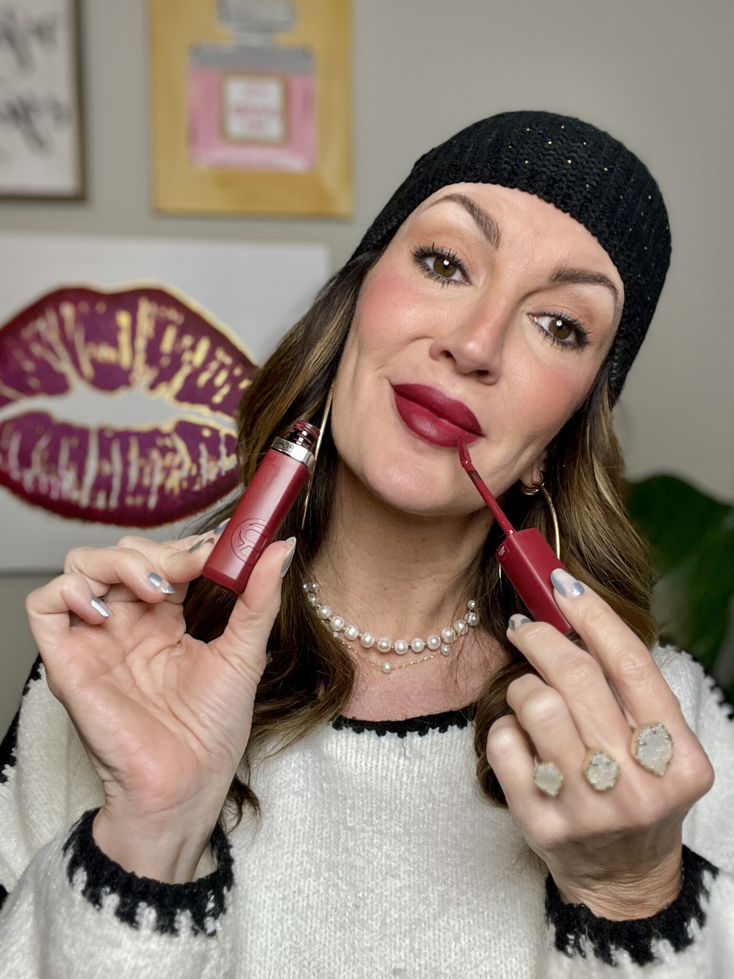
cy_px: 490
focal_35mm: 30
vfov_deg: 60.0
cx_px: 367
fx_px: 848
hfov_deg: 46.8
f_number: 2.2
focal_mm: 2.71
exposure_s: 1/60
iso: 100
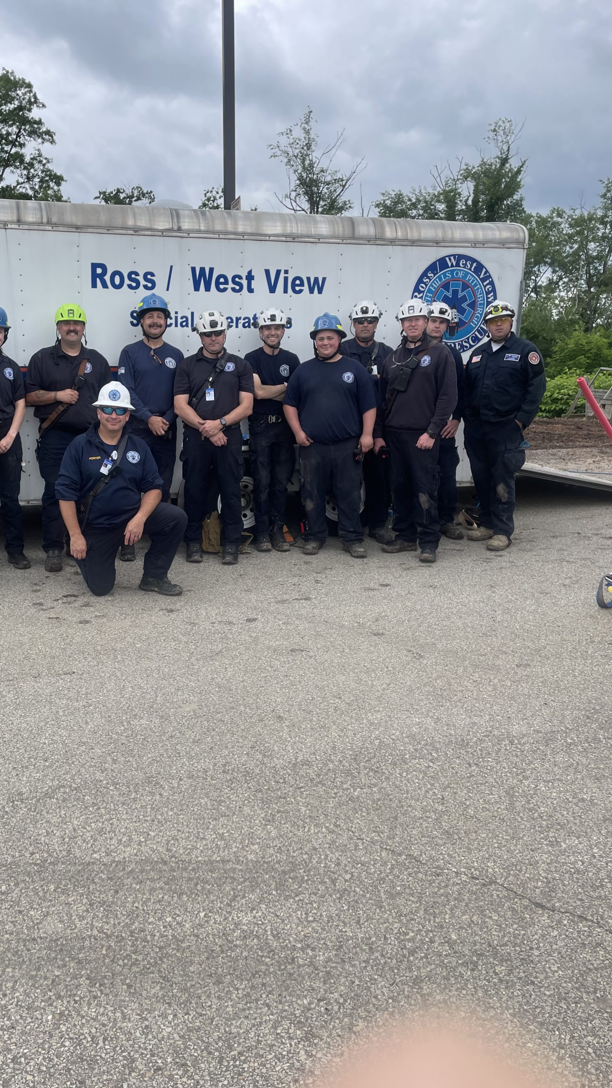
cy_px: 539
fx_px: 837
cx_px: 201
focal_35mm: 29
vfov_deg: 66.1
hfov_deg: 39.7
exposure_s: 1/769
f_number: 1.6
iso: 32
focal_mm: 4.2
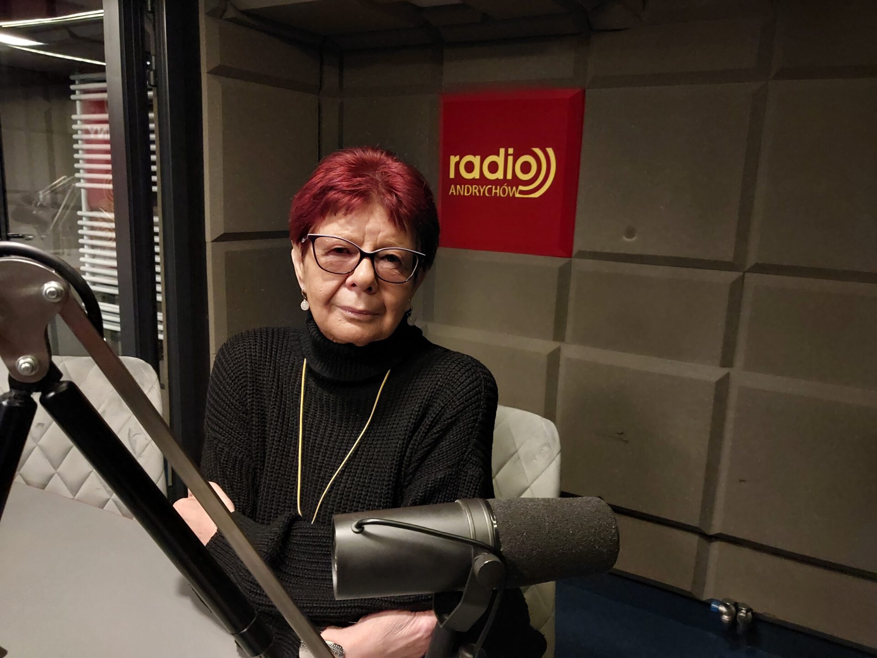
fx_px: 760
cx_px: 438
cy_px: 329
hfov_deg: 60.0
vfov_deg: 46.8
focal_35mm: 30
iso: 320
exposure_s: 1/33
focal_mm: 4.6
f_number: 1.8
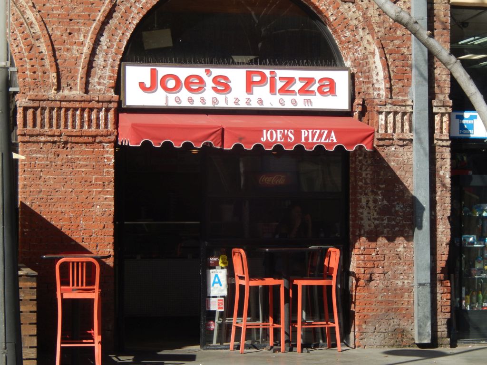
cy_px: 182
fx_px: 1646
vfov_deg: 12.7
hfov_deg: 16.8
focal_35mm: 117
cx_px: 244
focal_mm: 21
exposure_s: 1/500
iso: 125
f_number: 5.5
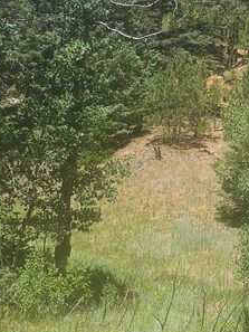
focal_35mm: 93
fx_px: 891
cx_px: 307
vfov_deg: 21.0
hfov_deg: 15.3
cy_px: 116
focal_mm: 6.3
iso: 10
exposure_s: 1/657
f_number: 1.7
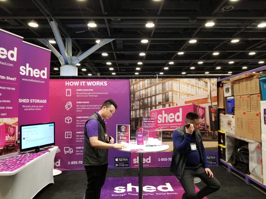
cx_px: 133
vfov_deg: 53.1
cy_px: 100
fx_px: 200
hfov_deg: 67.3
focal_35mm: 26
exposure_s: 1/30
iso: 250
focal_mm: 4.25
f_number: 1.7
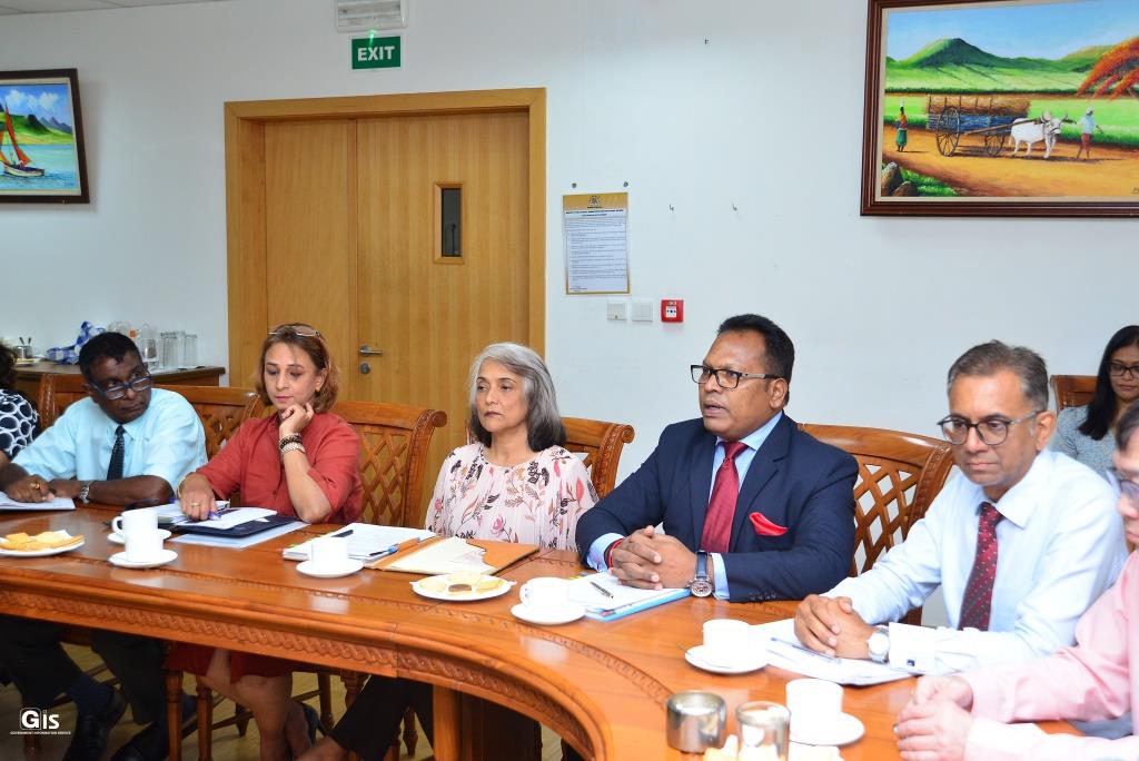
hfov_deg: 48.4
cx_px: 570
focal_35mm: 40
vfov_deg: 33.4
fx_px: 1266
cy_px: 380
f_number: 4.5
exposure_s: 1/160
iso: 1600
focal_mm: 40
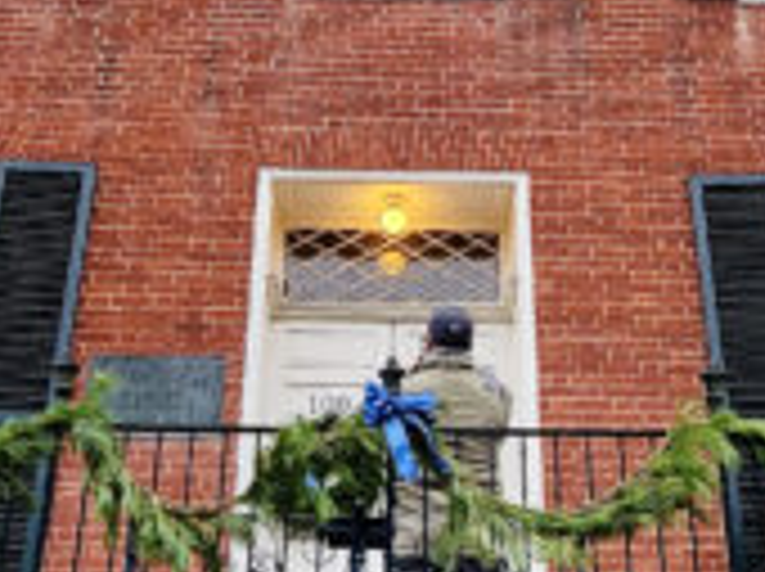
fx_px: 1125
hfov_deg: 37.4
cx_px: 448
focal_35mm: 51
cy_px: 171
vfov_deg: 28.2
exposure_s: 1/120
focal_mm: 2.2
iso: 80
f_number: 2.2
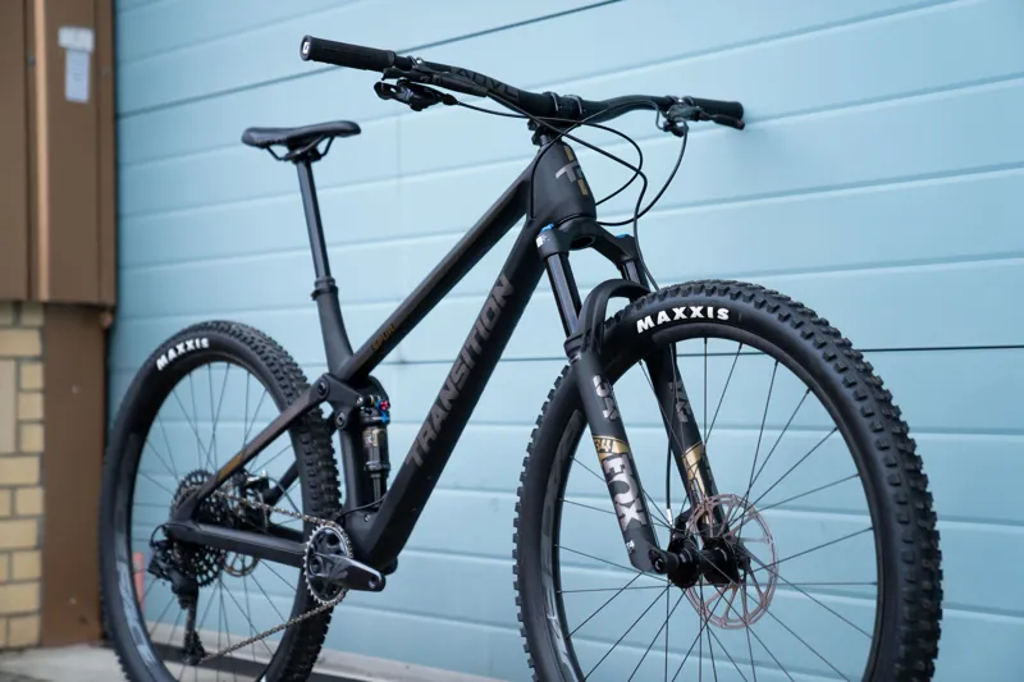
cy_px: 341
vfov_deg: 19.4
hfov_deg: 28.8
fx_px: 1991
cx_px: 512
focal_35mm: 70
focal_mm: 70
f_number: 2.8
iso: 160
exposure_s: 1/320
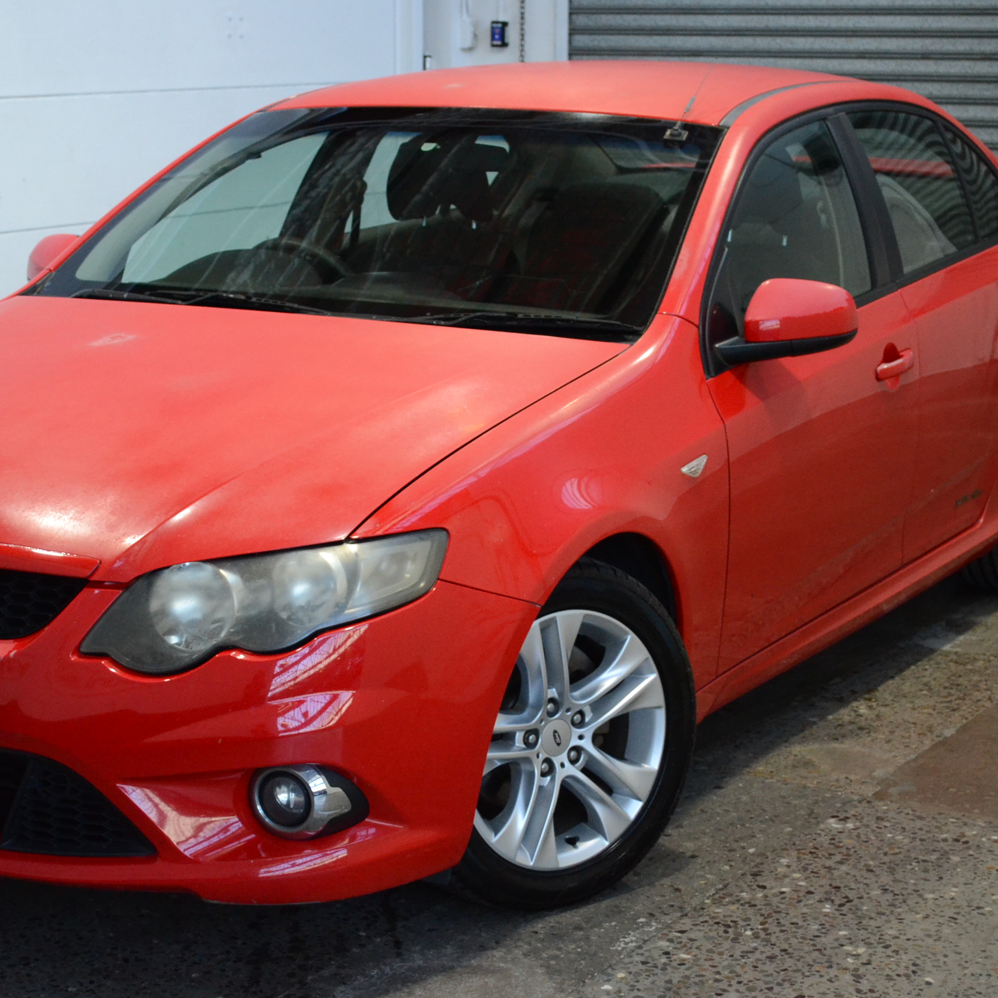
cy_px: 500
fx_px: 2251
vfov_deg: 25.0
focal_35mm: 69
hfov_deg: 24.9
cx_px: 390
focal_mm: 36
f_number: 5
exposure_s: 1/200
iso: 1600
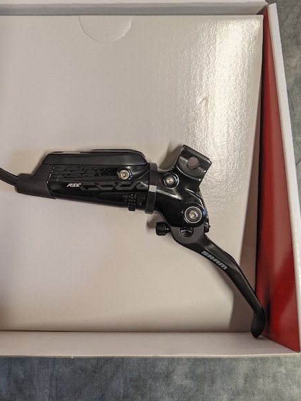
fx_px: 429
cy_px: 139
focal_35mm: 37
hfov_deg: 38.4
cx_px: 113
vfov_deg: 49.4
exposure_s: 1/82.4
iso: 153
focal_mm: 4.44
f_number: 1.8
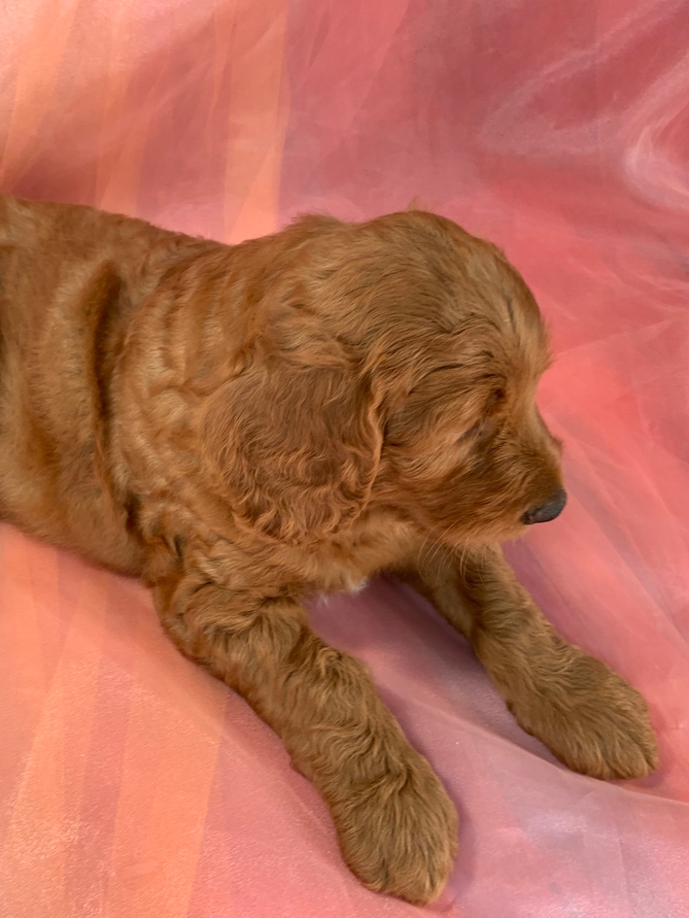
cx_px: 266
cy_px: 455
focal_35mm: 35
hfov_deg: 40.5
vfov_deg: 52.6
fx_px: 928
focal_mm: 4.25
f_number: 1.8
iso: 64
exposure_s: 1/60
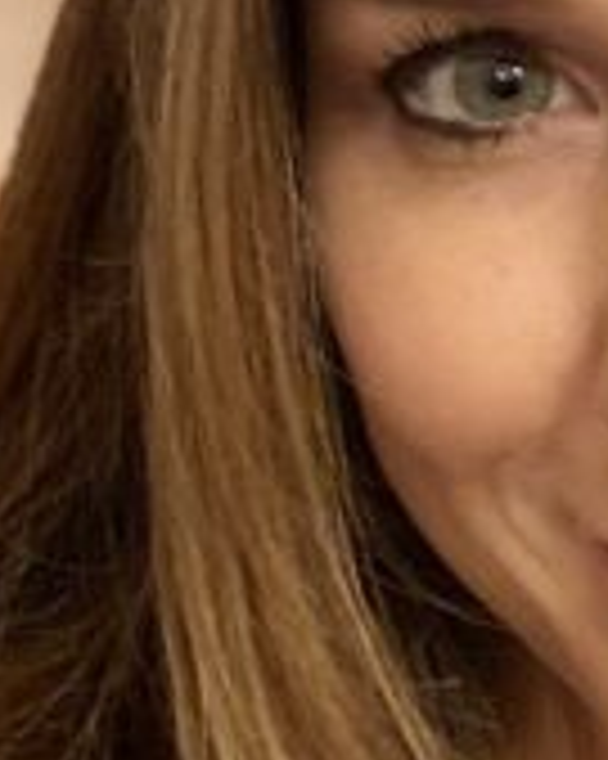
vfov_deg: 12.5
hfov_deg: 9.8
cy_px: 337
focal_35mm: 154
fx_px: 3467
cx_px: 815
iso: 640
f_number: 1.8
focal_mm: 4.25
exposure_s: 1/30
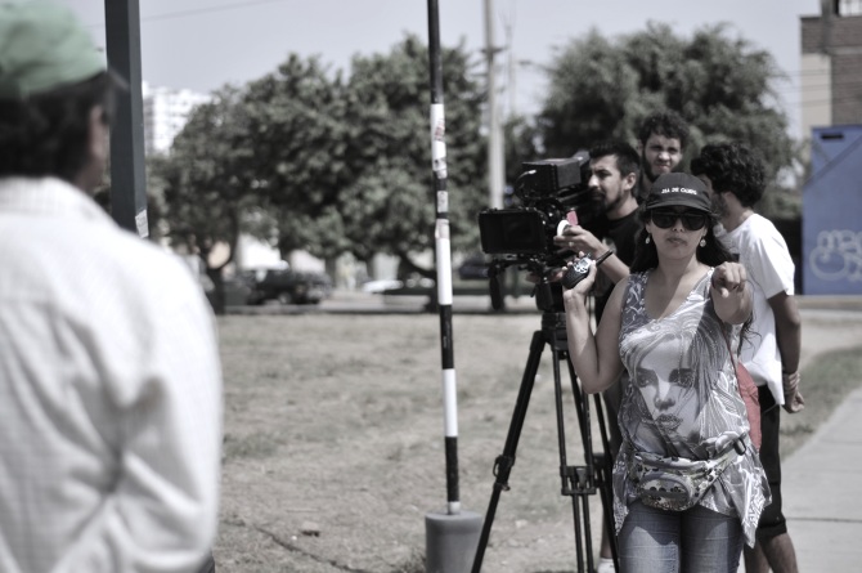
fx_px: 1794
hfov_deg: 27.0
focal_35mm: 75
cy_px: 286
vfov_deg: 18.1
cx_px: 431
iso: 100
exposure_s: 1/6400
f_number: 1.8
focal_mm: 50
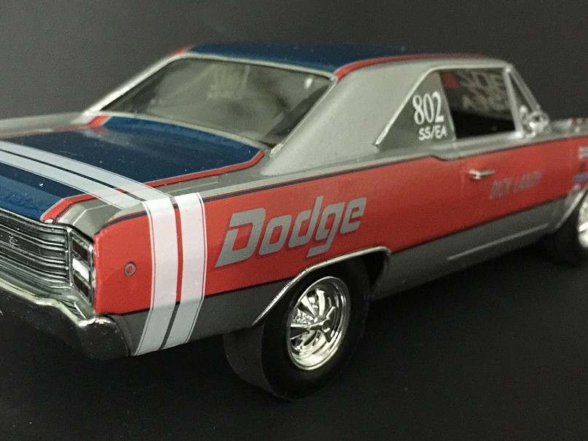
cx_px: 268
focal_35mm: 46
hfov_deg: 41.2
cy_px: 214
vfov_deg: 31.5
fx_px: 781
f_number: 2.2
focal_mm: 4.15
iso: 250
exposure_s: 1/4
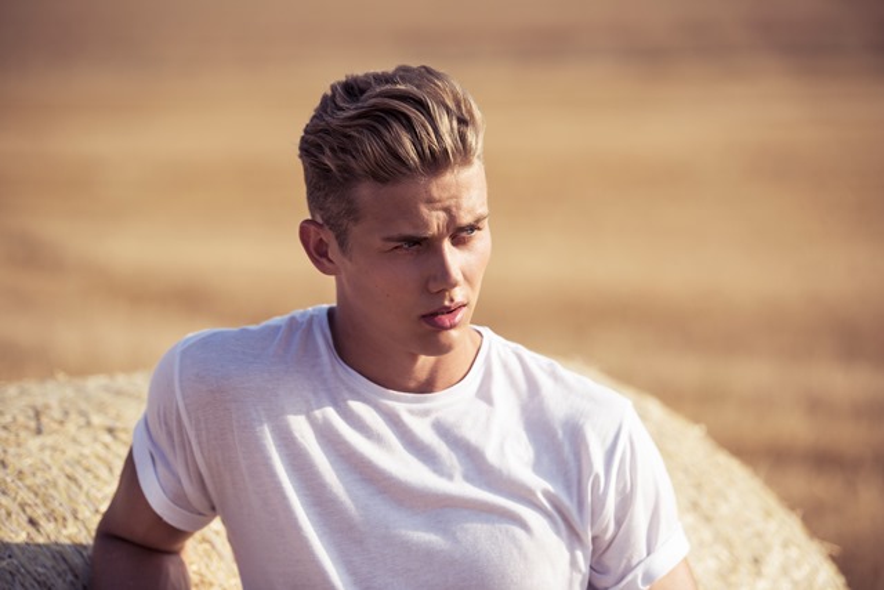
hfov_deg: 14.7
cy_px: 295
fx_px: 3438
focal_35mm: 140
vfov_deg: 9.8
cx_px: 442
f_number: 2.8
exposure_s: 1/2500
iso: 100
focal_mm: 140
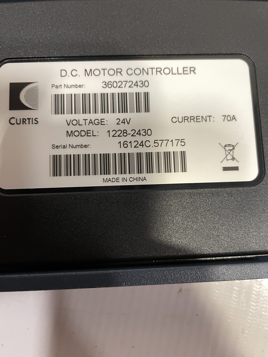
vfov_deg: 67.3
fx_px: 268
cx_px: 134
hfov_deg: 53.1
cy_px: 178
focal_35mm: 26
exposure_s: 1/60
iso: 250
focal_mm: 4.2
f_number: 1.6
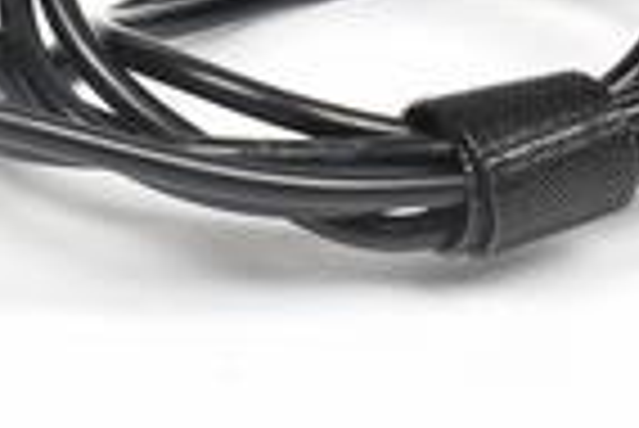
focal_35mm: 184
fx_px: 3271
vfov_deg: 7.4
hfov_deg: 10.8
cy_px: -9
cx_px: -310
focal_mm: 29
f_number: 11
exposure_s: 1/200
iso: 200
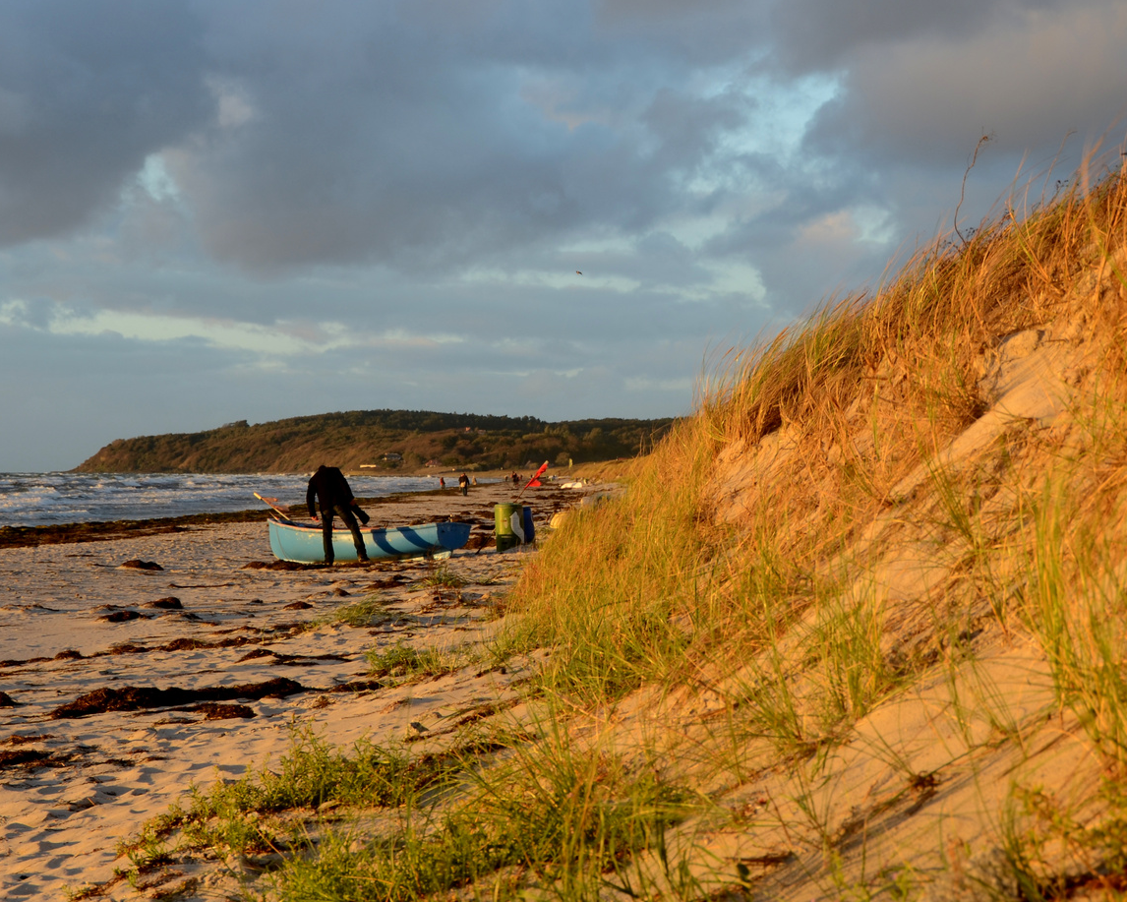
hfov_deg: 21.7
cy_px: 418
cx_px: 529
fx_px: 2935
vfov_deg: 17.5
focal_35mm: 88
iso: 100
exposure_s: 1/50
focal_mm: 44
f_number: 7.1
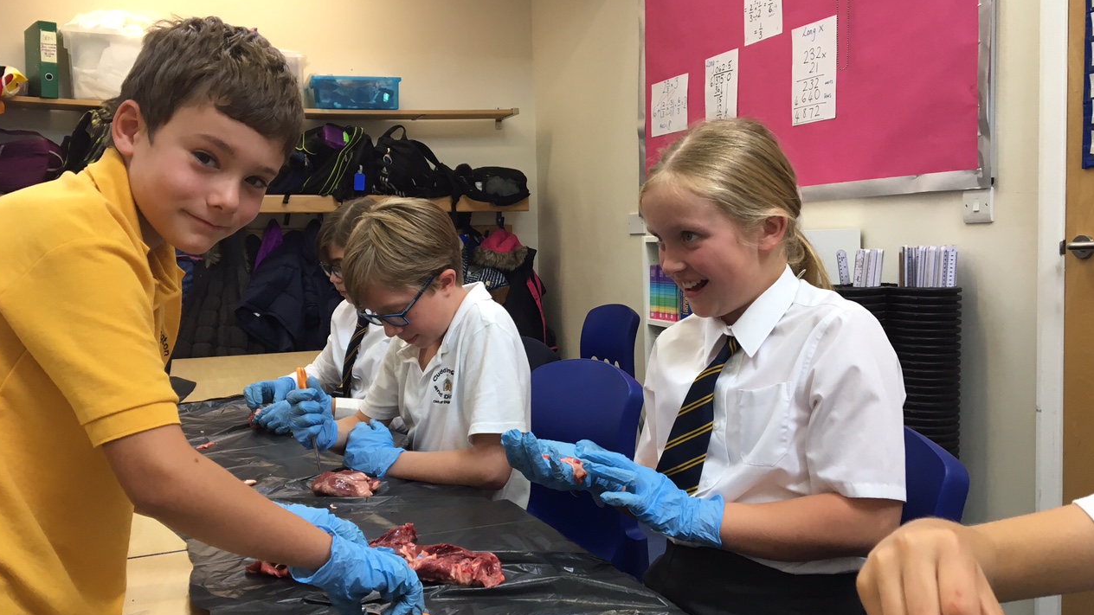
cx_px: 542
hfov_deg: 61.0
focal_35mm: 32
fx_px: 928
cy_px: 301
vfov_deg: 36.7
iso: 32
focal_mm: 4.15
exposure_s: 1/33
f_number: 2.2
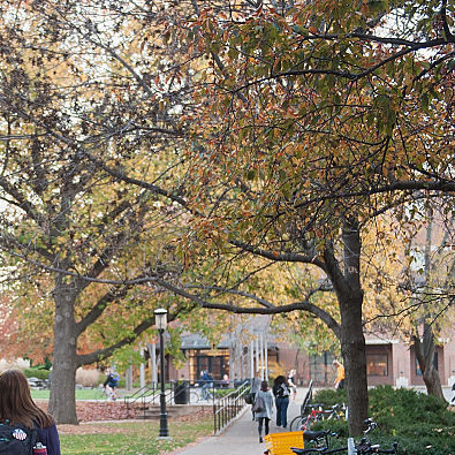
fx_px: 1309
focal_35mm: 88
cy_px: 340
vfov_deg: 19.6
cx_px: 38
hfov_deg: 19.3
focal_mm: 40
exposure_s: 1/100
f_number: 2.8
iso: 640
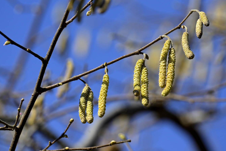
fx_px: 3007
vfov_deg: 2.9
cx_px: 119
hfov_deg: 4.3
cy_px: 70
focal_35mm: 479
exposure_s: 1/1250
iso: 640
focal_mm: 400
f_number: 8
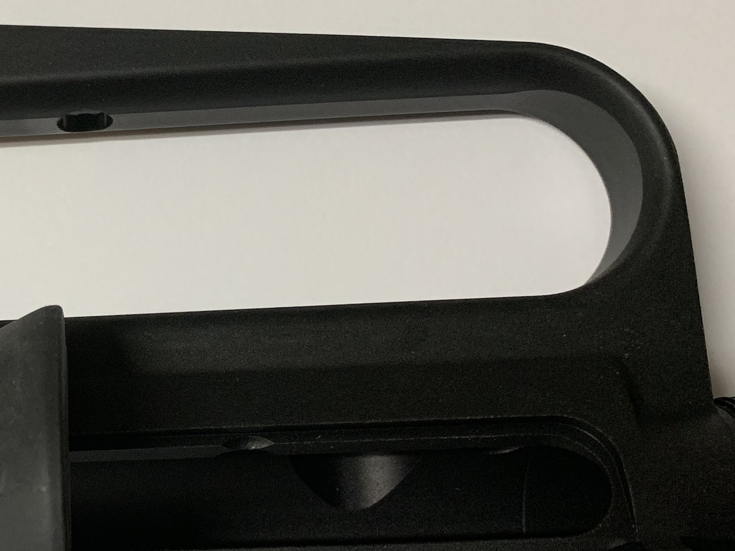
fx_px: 1316
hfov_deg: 29.1
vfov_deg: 23.5
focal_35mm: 62
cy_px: 381
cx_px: -10
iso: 250
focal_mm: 4.25
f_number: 1.8
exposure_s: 1/60
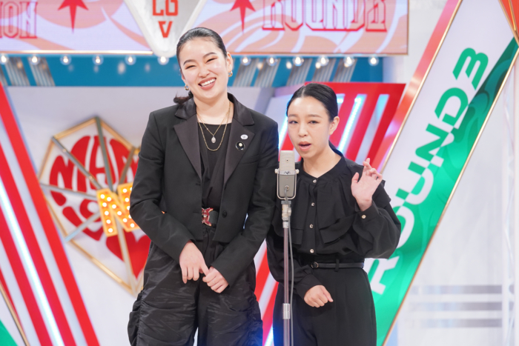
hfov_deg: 15.0
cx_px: 260
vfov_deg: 10.0
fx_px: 1975
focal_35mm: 137
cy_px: 173
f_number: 5
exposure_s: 1/250
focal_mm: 137
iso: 2000
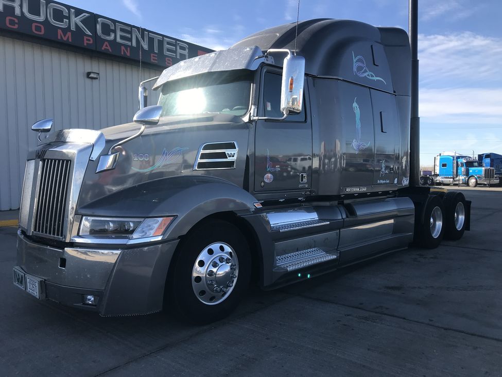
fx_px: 406
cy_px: 188
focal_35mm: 28
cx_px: 251
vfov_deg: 49.7
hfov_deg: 63.5
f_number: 1.8
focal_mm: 3.99
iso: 20
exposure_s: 1/1064
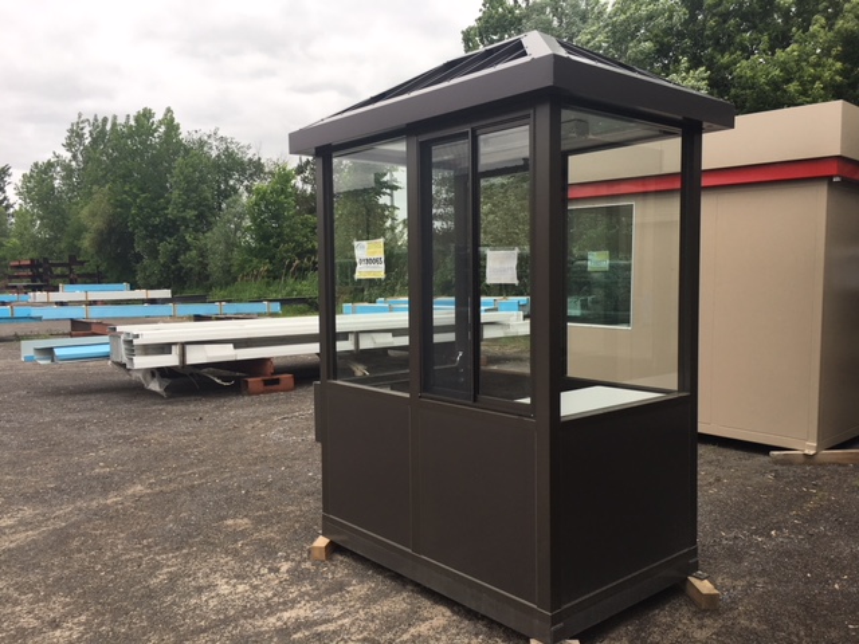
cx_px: 430
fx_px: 720
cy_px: 322
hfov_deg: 61.7
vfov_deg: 48.2
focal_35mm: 29
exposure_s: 1/207
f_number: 2.2
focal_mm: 4.15
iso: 25
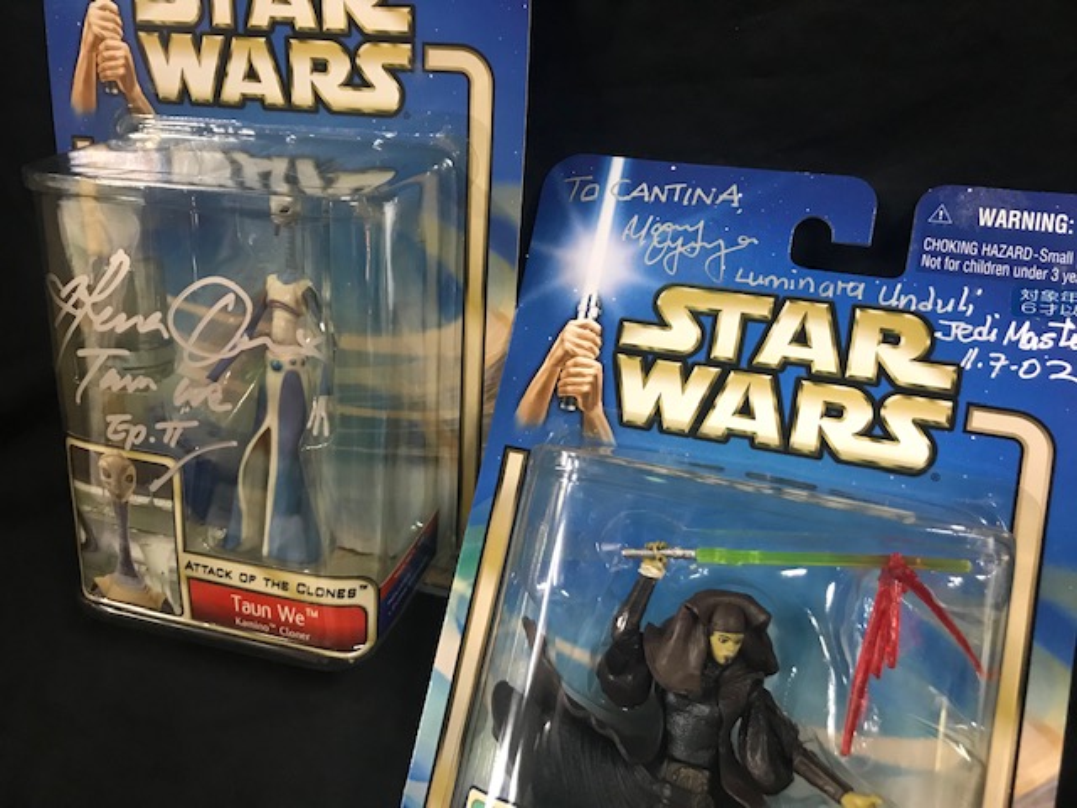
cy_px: 404
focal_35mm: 28
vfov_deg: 49.7
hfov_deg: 63.4
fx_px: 871
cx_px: 538
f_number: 1.8
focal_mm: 3.99
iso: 100
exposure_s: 1/17
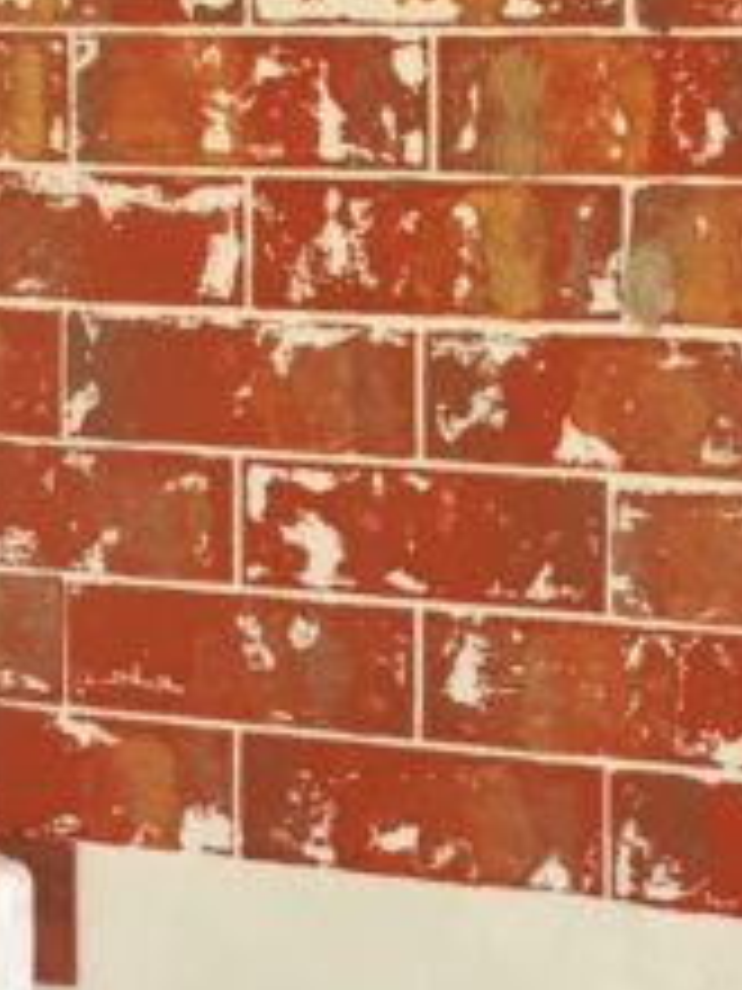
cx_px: 616
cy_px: 495
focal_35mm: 135
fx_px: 3858
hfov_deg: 10.9
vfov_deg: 14.6
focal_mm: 4.15
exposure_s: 1/30
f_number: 2.2
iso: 64
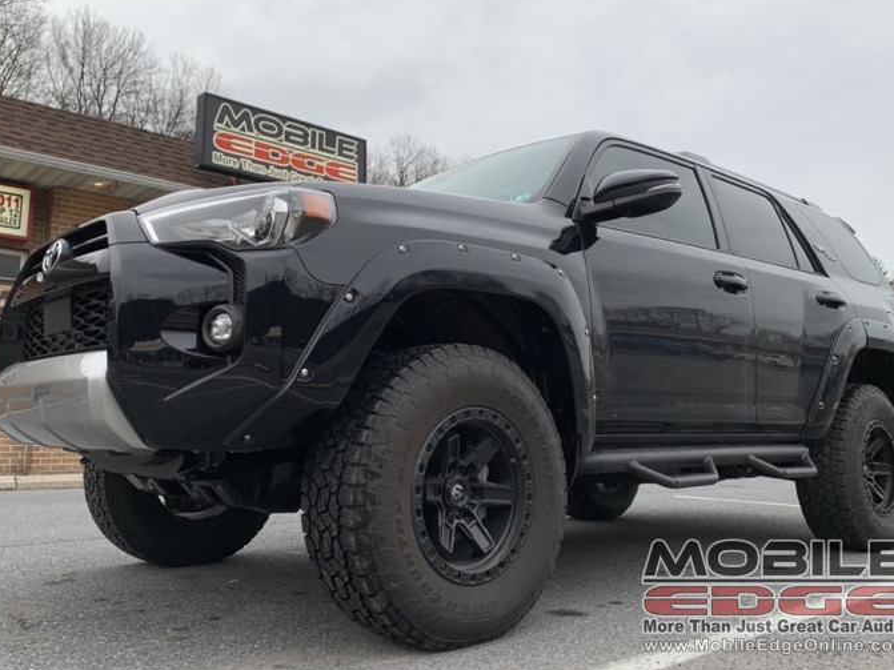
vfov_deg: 45.4
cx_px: 436
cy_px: 297
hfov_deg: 58.4
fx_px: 800
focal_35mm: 31
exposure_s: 1/404
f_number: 1.8
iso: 25
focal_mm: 4.25
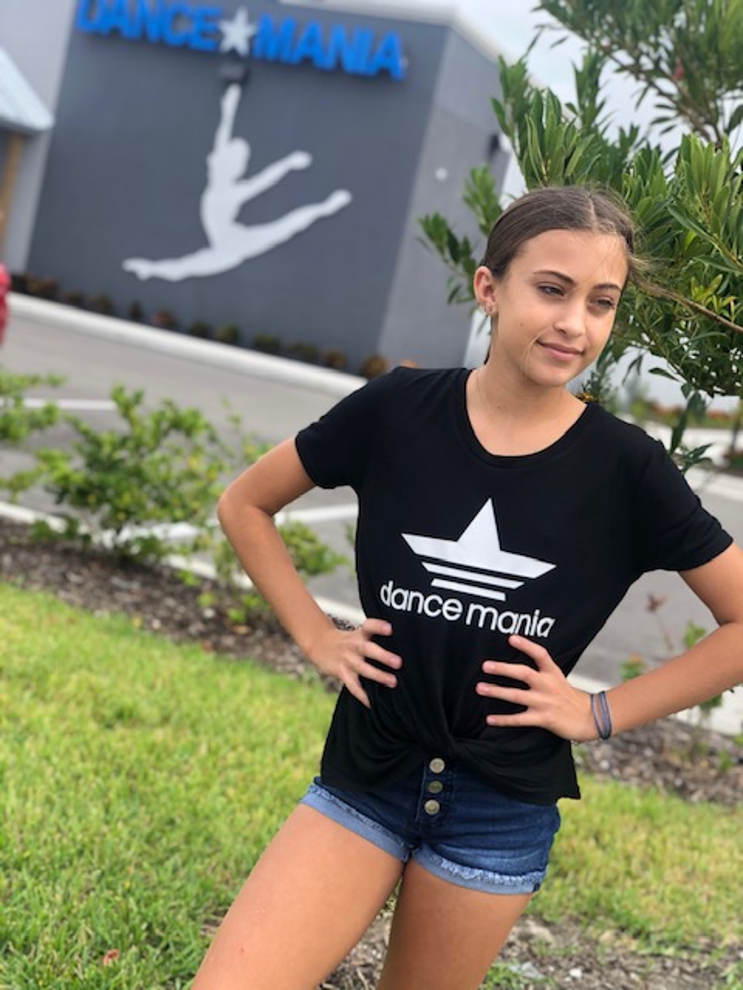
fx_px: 1488
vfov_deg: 36.8
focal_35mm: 52
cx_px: 372
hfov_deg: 28.0
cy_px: 495
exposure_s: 1/360
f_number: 2.4
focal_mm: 6
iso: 16
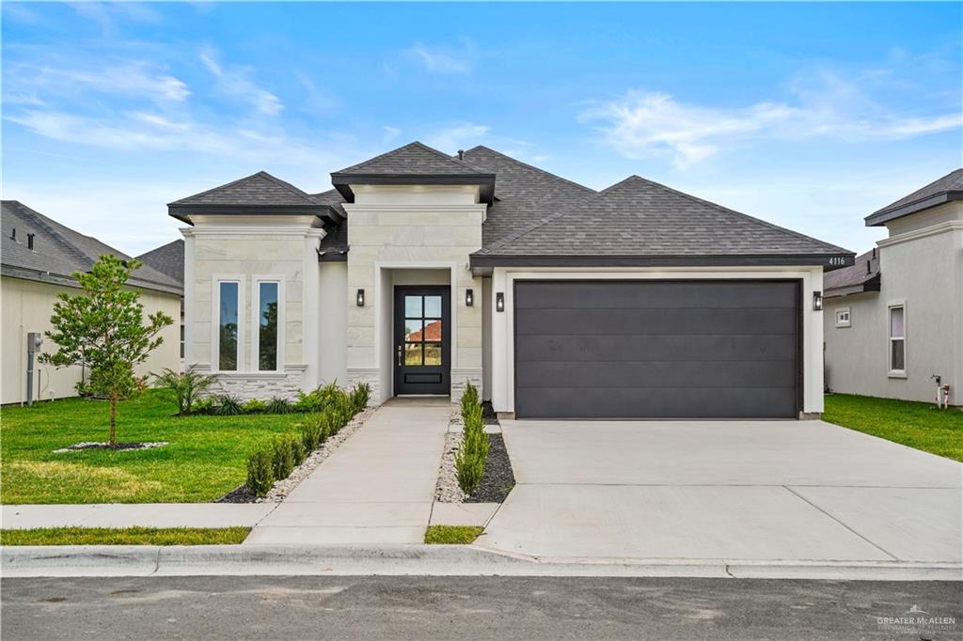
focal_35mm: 40
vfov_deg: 33.1
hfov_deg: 48.0
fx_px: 1080
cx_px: 482
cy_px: 320
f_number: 2.8
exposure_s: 1/250
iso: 100
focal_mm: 40.4
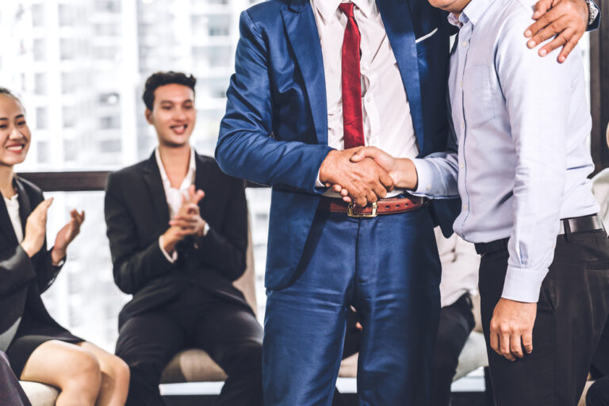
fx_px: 1776
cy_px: 203
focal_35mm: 105
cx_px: 304
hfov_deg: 19.5
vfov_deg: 13.0
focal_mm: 105
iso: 400
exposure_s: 1/100
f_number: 4
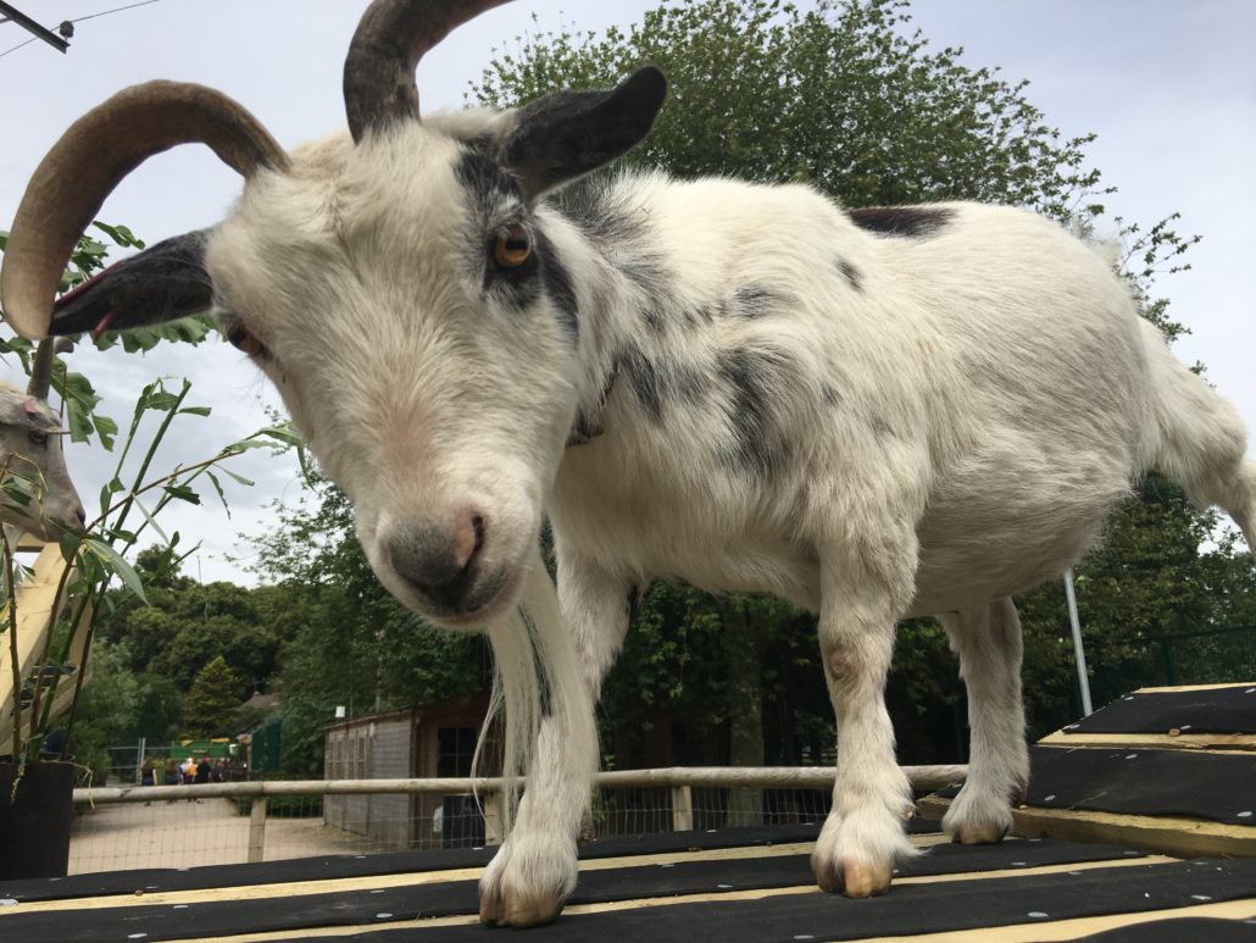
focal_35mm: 29
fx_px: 1052
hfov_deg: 61.6
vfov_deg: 48.2
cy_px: 472
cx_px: 628
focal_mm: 4.15
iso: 25
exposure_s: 1/2262
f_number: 2.2
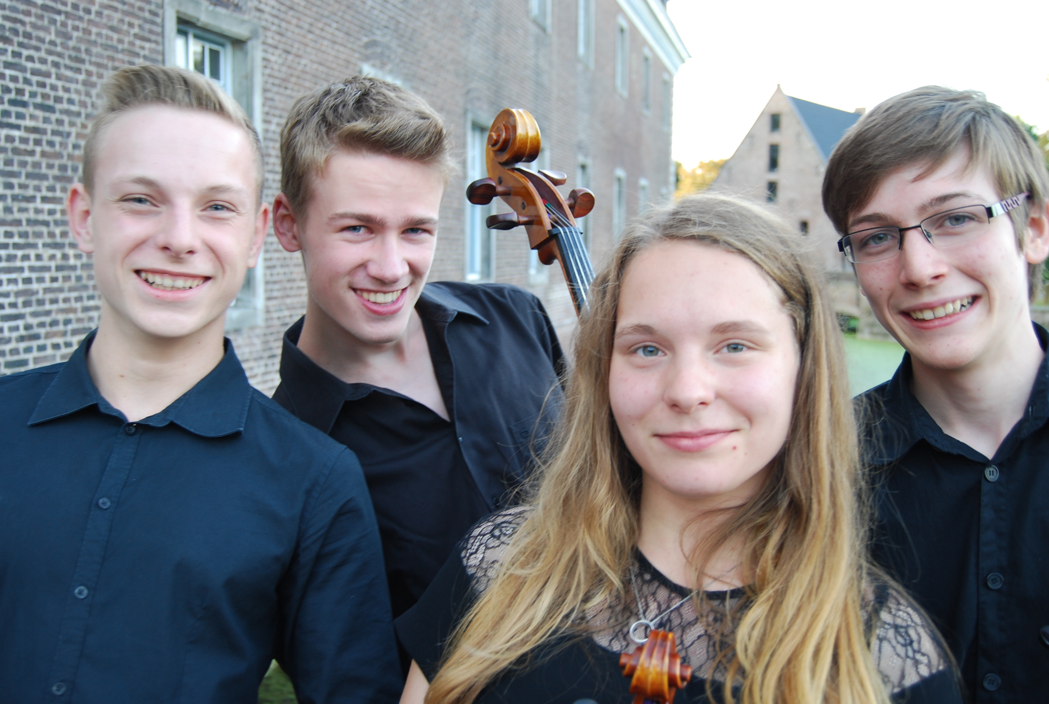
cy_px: 352
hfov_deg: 53.0
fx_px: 1051
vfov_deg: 37.0
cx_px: 524
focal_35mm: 36
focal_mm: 24
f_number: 4
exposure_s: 1/30
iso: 200
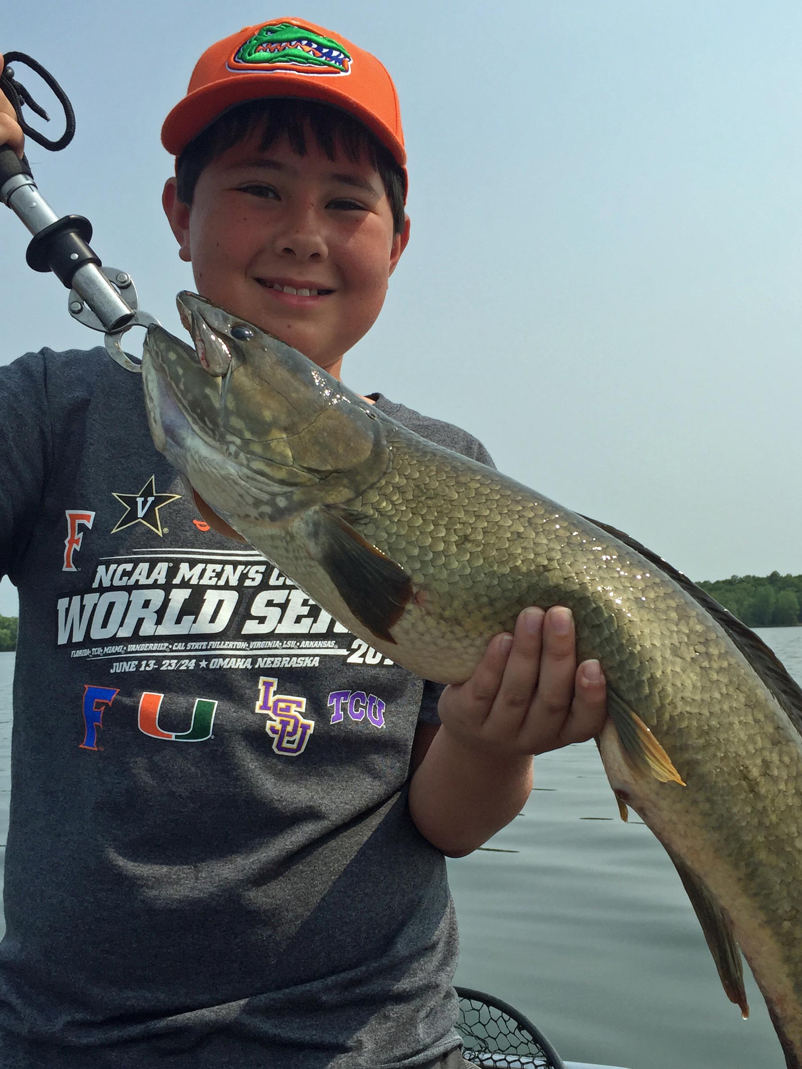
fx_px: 1235
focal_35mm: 40
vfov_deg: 46.7
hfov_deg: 35.9
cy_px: 599
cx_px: 443
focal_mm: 4.15
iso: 32
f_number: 2.2
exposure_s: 1/1883
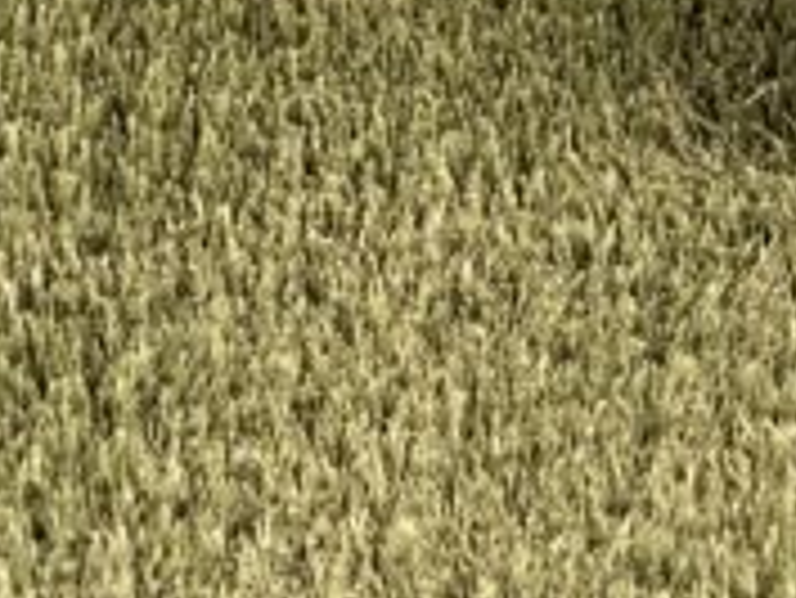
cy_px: -283
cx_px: 414
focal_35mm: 226
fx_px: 5200
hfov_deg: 8.8
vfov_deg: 6.5
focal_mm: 6
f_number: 2
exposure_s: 1/60
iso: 250
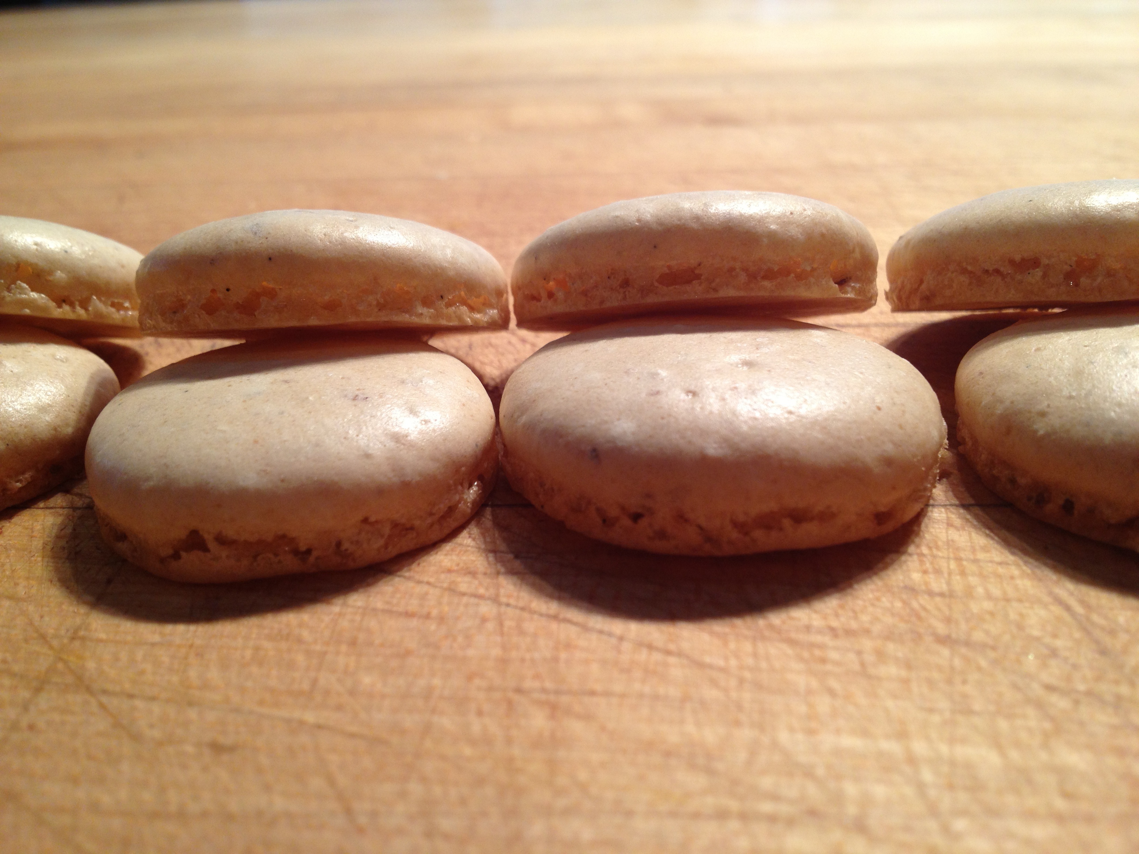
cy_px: 427
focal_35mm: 35
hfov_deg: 52.6
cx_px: 570
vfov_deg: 40.7
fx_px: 1152
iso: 50
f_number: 2.4
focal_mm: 4.28
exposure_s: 1/40
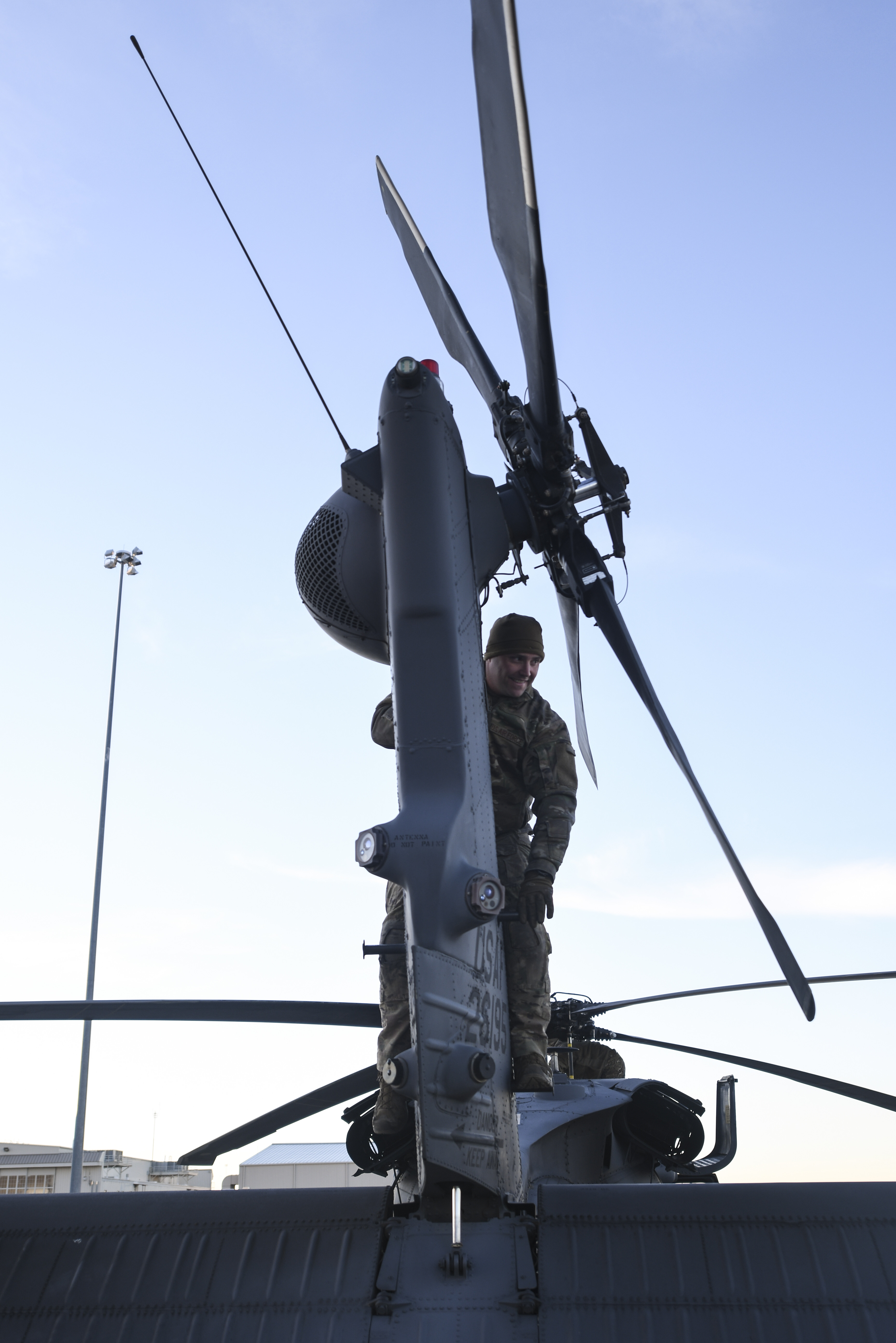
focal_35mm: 36
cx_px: 448
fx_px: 1344
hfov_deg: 36.9
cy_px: 672
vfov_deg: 53.1
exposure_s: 1/250
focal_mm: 24
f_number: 2.8
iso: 100
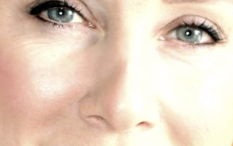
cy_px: 126
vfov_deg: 4.8
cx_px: 106
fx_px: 1739
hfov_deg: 7.7
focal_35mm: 274
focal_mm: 50
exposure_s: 1/400
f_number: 1.8
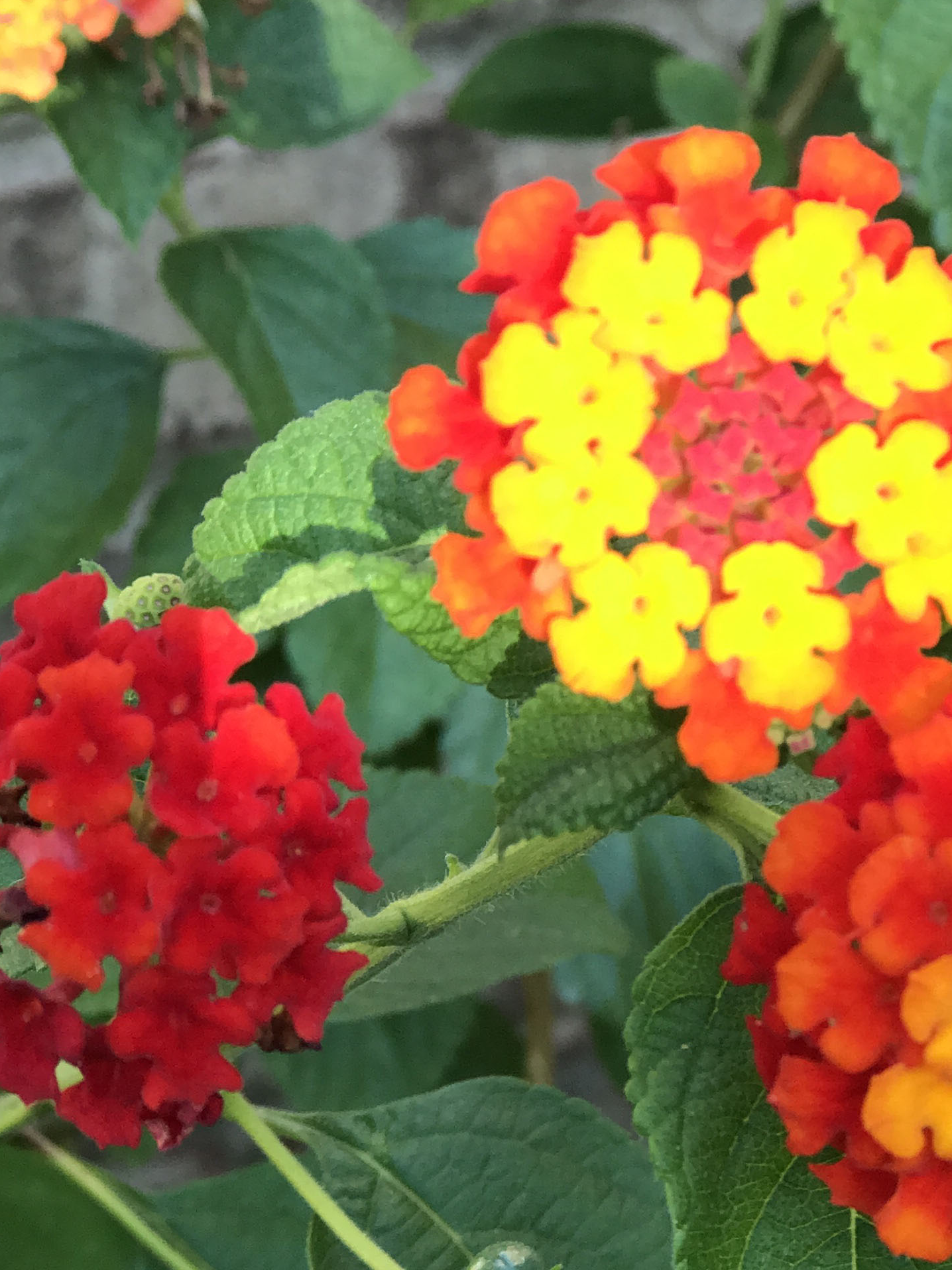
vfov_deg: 16.4
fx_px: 4401
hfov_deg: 12.3
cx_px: 825
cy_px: 793
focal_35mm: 120
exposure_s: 1/60
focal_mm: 6.6
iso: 50
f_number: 2.8
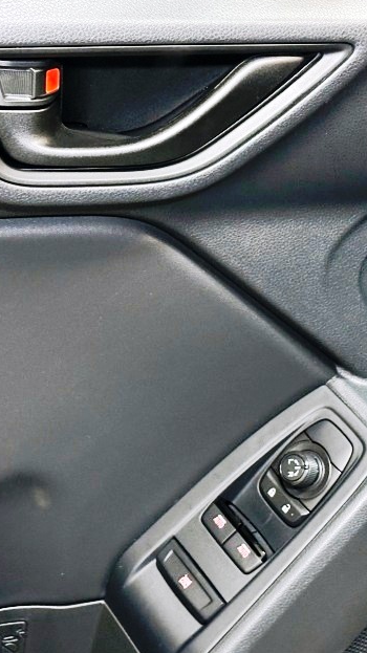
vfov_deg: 24.7
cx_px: 157
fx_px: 1489
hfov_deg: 14.0
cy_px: 338
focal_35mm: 86
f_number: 1.78
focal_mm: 6.86
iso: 640
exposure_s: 1/24
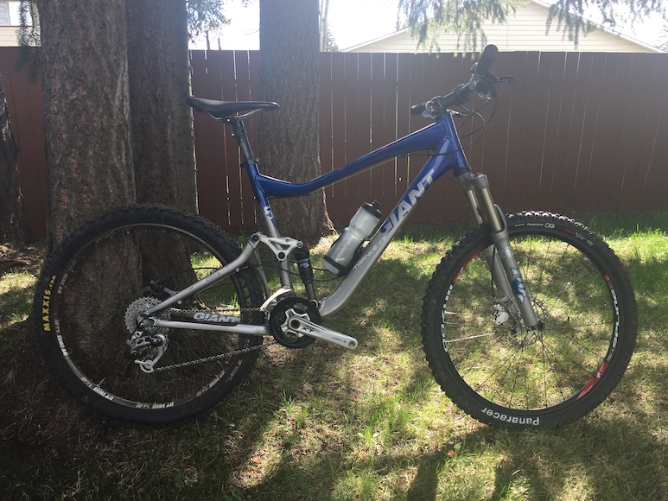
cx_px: 341
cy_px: 254
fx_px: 579
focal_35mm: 30
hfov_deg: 60.0
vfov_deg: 46.8
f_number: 2.2
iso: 32
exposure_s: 1/220
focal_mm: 4.15
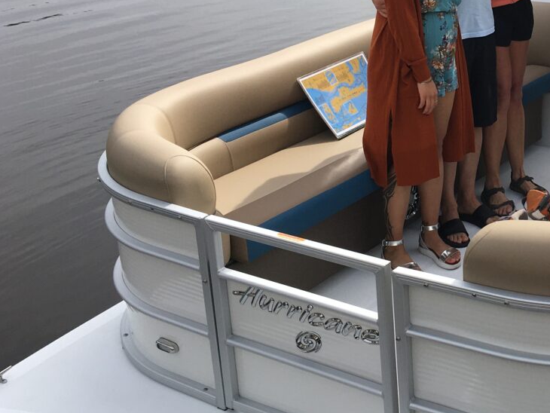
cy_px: 81
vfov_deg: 23.7
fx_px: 970
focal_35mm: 61
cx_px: 542
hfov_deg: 29.7
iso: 25
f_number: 2.2
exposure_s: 1/1672
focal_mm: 4.15
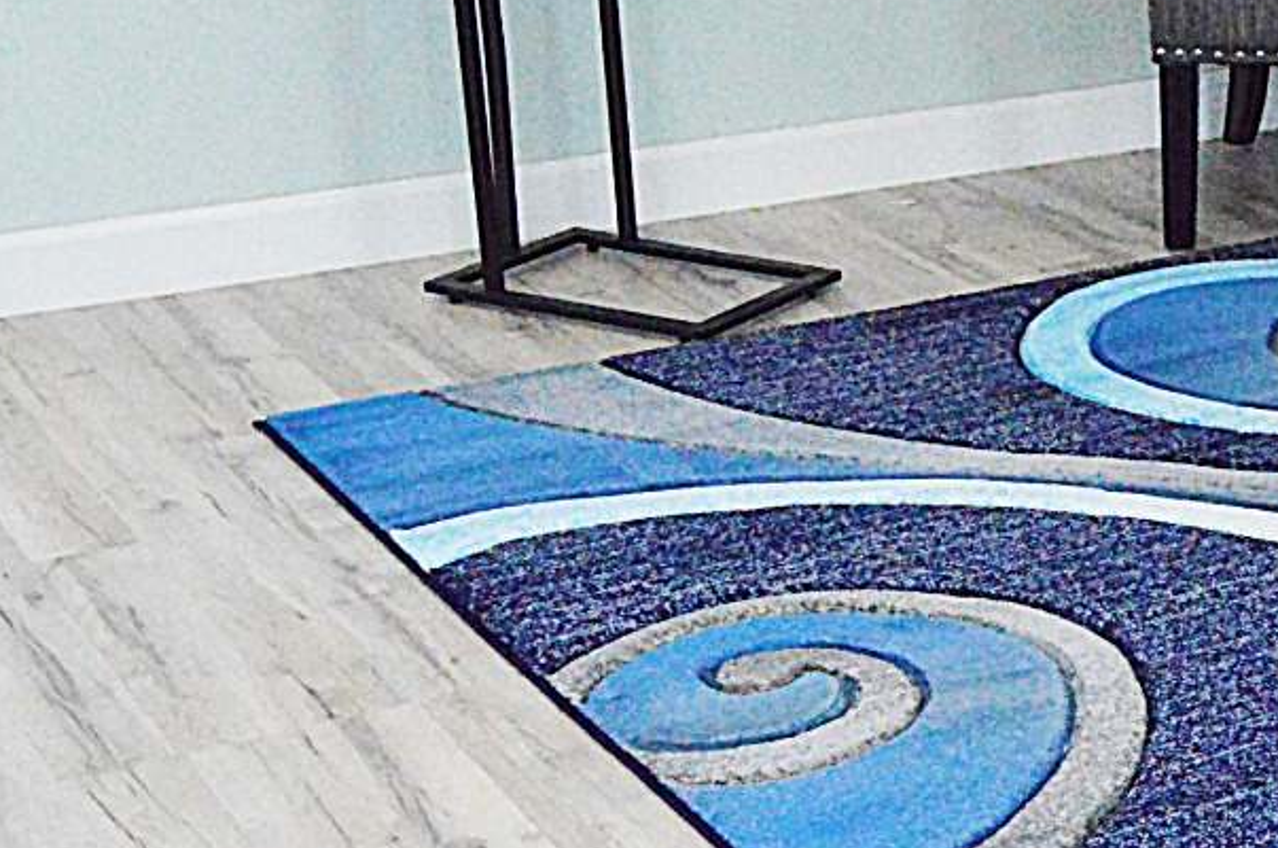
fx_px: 3154
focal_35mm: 89
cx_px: 1633
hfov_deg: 20.9
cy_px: 602
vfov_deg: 15.3
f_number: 6.3
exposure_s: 1/160
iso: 6400
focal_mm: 22
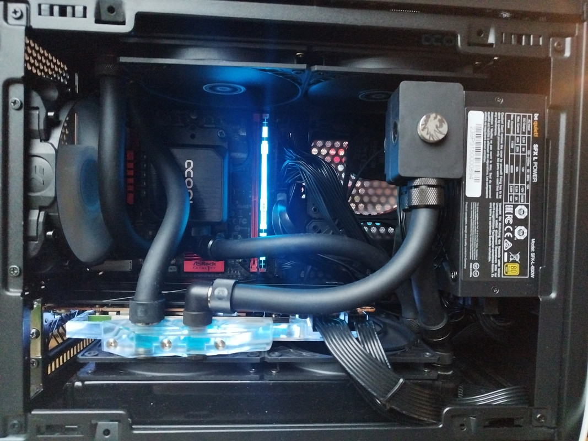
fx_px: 408
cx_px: 294
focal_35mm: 24
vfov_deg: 56.8
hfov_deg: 71.6
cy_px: 220
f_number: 1.89
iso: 1190
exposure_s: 1/20
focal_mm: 5.89
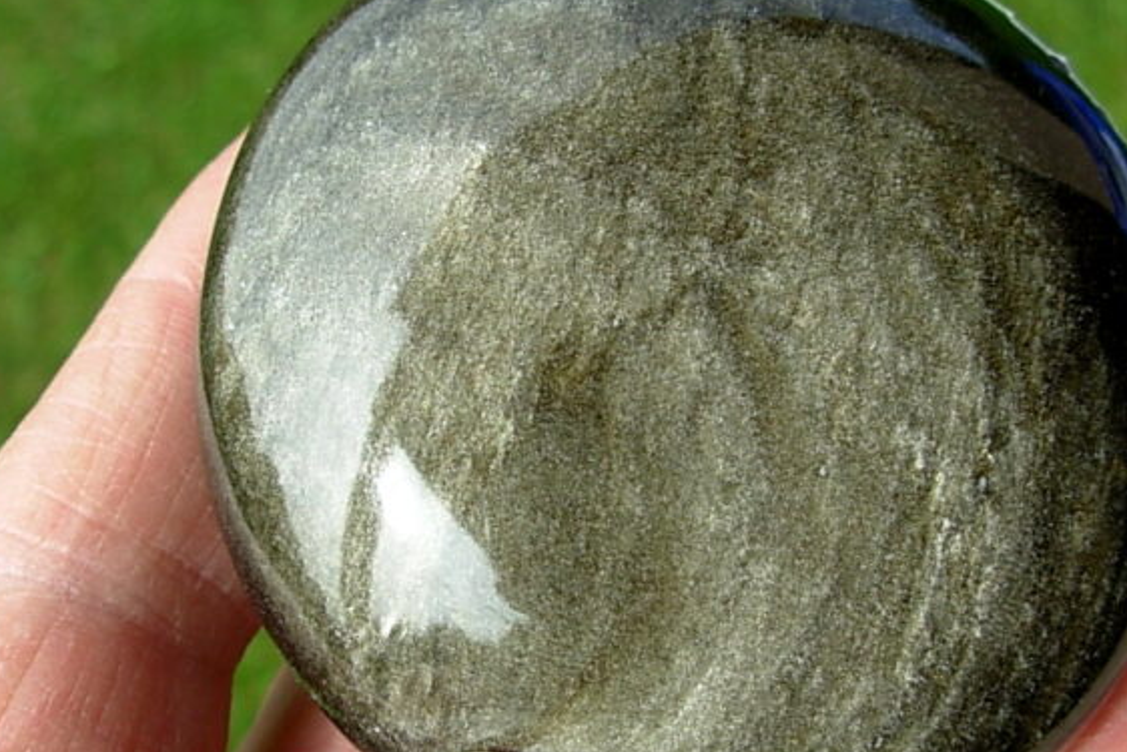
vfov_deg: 25.1
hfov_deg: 36.9
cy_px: 421
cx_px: 584
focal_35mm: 54
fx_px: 1691
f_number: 2.9
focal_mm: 6.3
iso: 50
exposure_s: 1/609
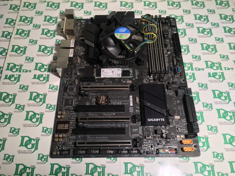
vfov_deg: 48.2
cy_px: 88
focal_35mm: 29
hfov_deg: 61.7
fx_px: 197
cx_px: 118
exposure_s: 1/120
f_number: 2.2
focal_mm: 4.15
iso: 40
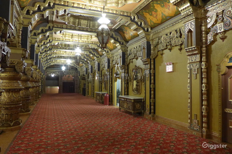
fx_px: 155
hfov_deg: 73.7
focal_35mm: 24
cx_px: 116
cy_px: 77
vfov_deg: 53.1
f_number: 1.4
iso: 400
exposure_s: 1/15
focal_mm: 4.7
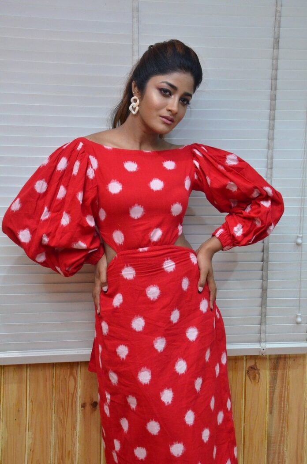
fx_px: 770
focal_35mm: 60
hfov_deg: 22.5
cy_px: 232
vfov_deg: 33.5
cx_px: 154
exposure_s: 1/125
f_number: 9
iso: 2500
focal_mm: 40
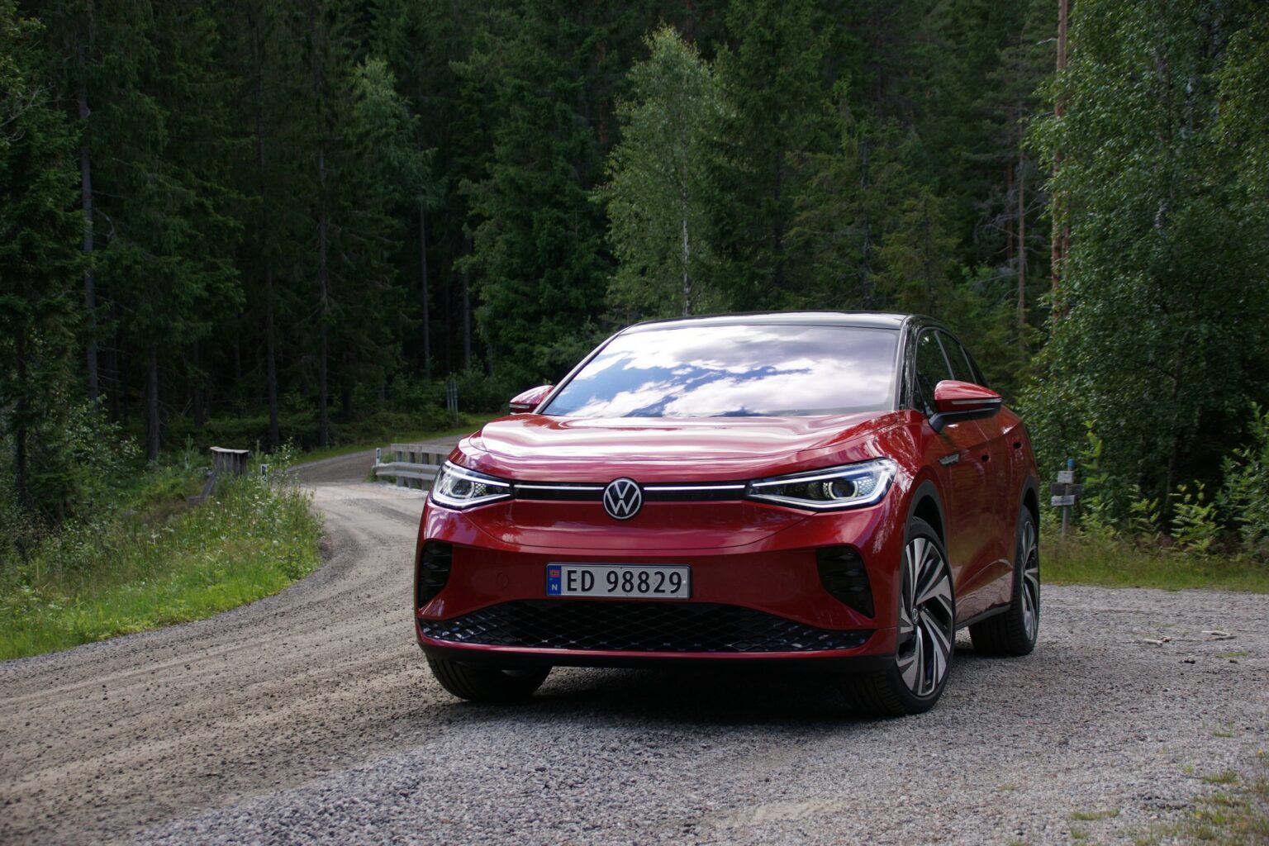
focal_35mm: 68
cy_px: 423
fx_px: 2379
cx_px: 634
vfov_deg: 20.2
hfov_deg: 29.9
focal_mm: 45
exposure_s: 1/160
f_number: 5
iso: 100
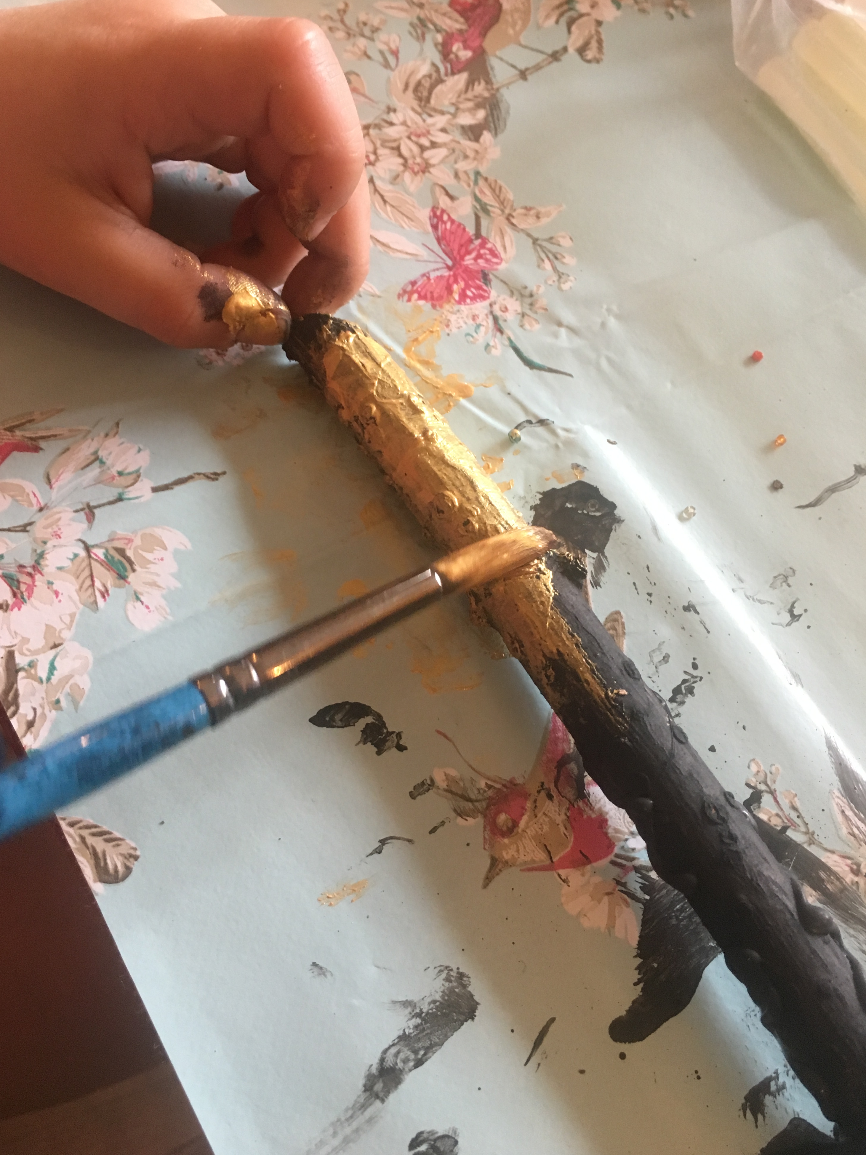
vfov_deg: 60.0
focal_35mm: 30
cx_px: 425
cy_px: 572
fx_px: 1001
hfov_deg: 46.8
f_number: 2.2
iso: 160
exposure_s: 1/33
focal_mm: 4.15
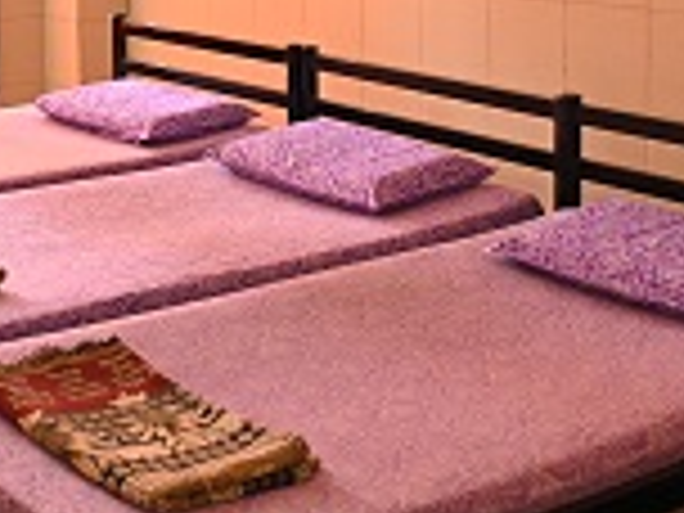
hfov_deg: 24.8
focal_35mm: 76
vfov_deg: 18.4
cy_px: -94
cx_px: 45
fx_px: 1502
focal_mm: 24
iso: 10000
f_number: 4.5
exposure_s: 1/60
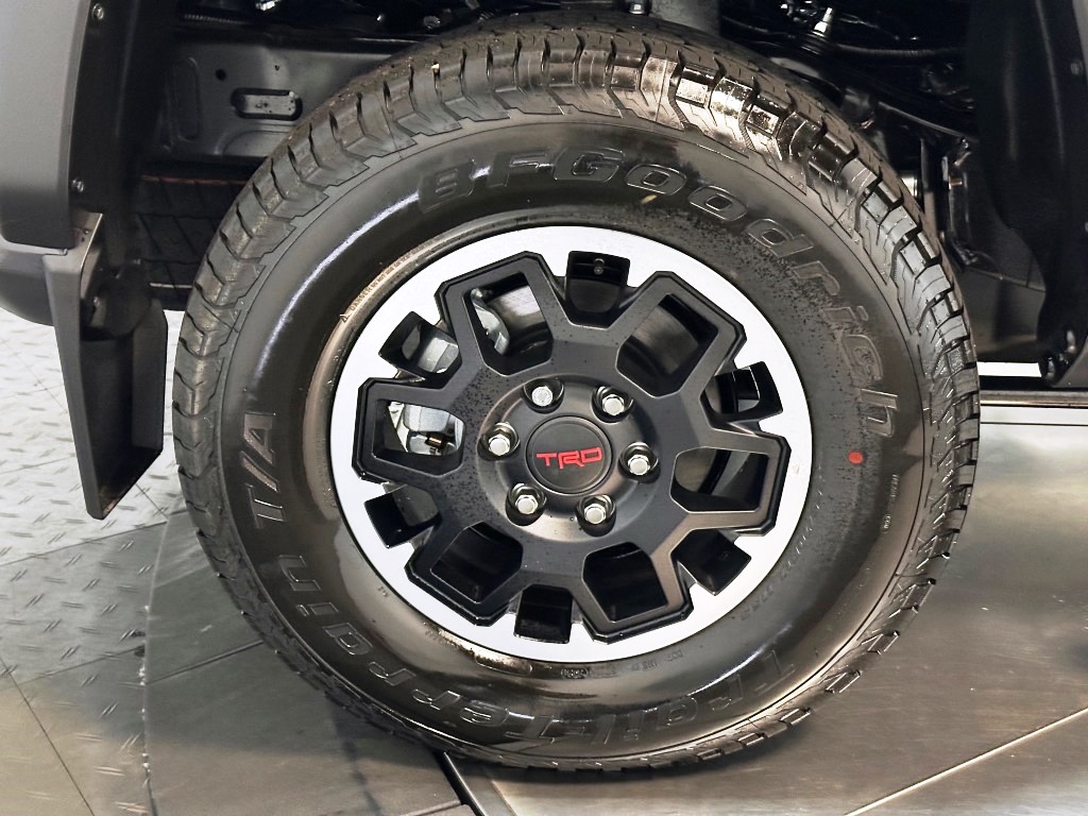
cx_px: 544
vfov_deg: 30.3
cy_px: 408
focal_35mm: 48
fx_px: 1509
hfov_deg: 39.7
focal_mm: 6.86
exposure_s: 1/30
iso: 640
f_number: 1.78
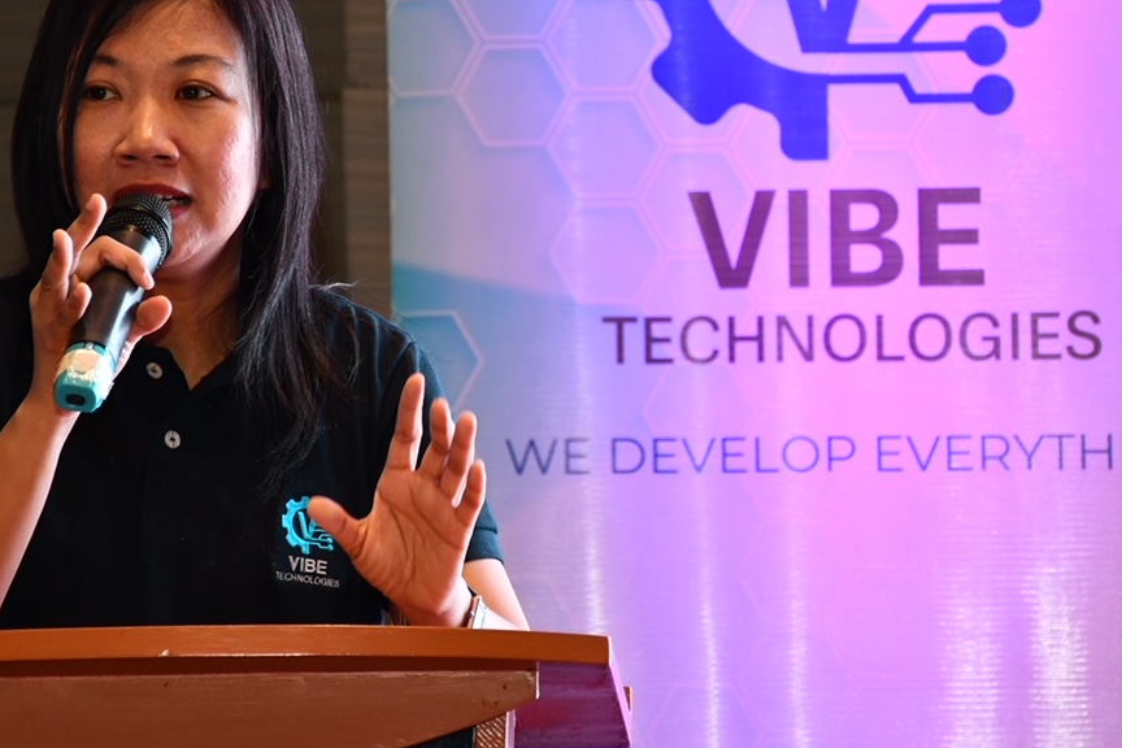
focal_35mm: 249
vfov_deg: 5.5
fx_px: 7760
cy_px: 256
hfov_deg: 8.3
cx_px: 543
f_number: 5.6
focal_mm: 112
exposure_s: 1/80
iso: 800
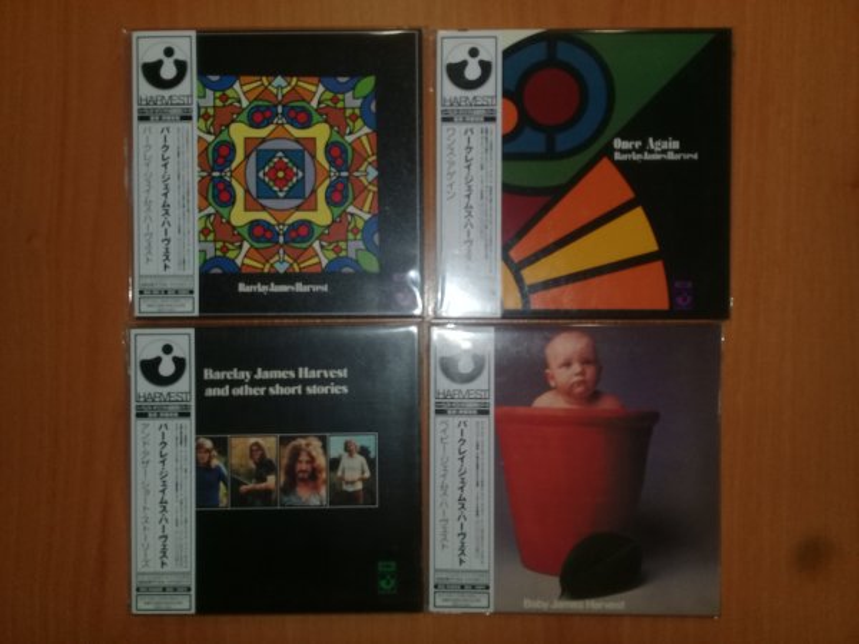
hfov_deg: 58.4
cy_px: 322
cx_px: 430
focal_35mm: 31
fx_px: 769
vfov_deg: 45.4
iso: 64
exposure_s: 1/100
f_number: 2.2
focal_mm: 3.3
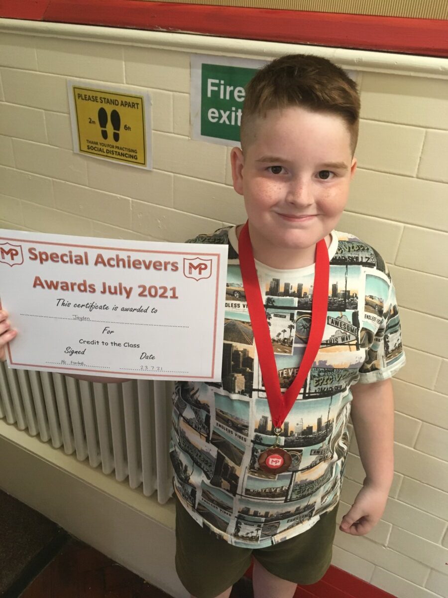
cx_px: 224
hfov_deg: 48.2
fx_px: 500
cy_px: 299
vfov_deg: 61.7
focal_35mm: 29
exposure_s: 1/33
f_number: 2.2
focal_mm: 4.15
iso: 160
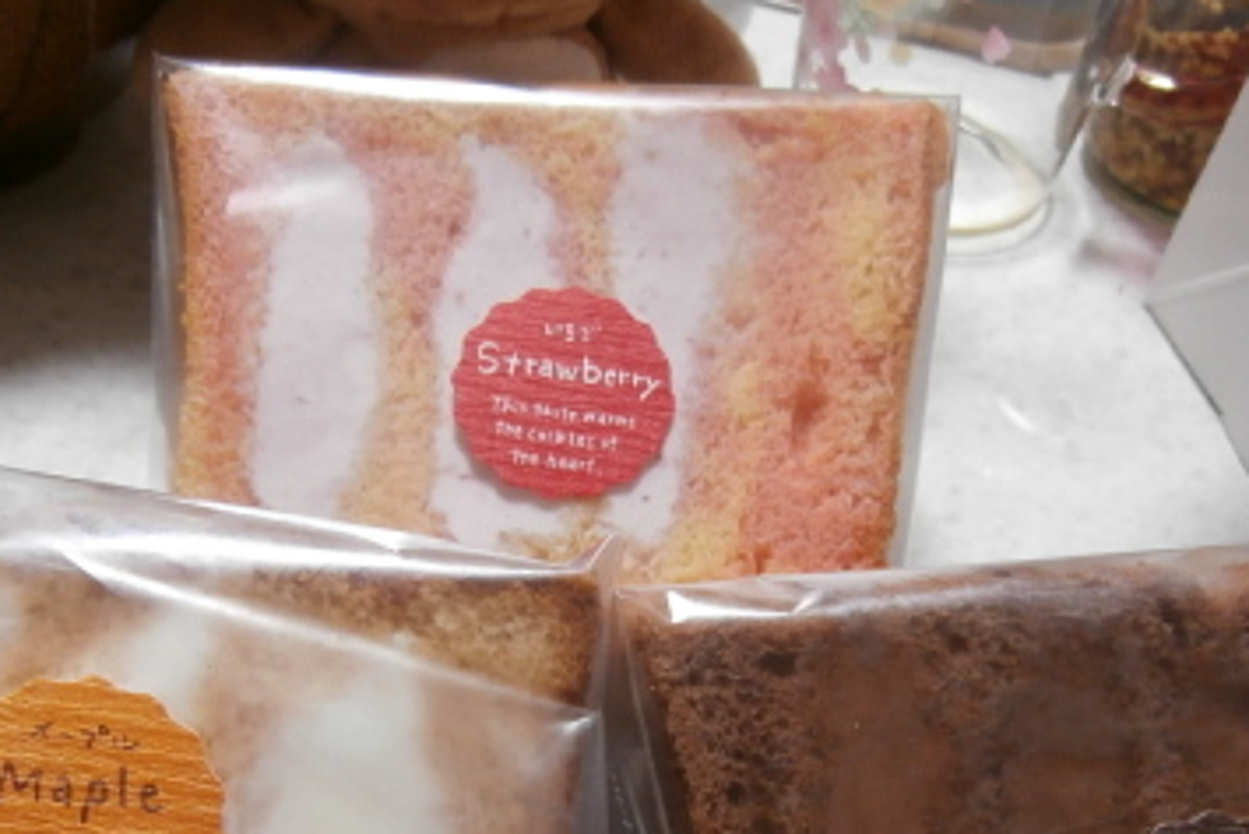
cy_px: 651
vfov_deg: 29.3
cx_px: 514
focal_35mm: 45
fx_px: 1562
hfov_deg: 43.4
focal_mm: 4.2
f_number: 3
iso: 200
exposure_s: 1/10
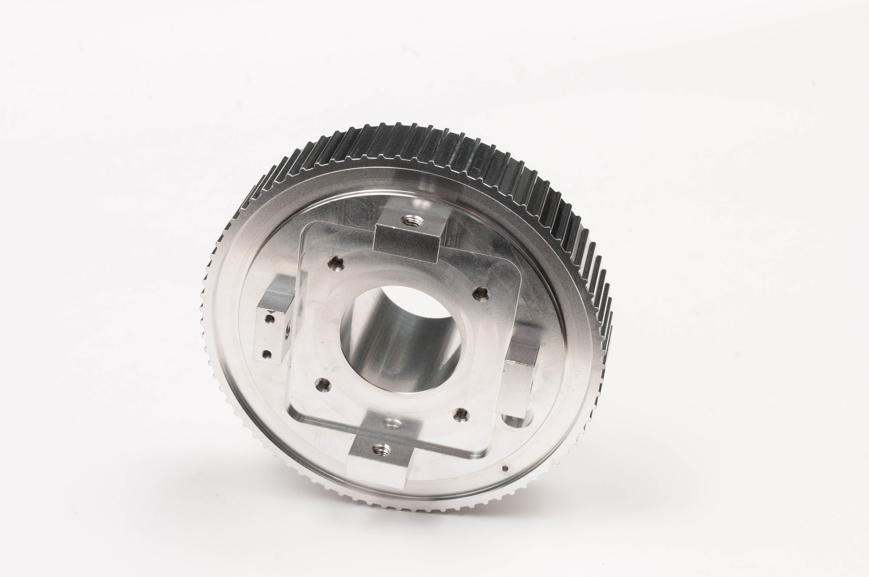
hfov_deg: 30.5
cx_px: 434
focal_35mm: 66
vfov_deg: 20.6
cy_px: 288
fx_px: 1591
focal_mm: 44
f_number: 14
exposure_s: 1/80
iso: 200
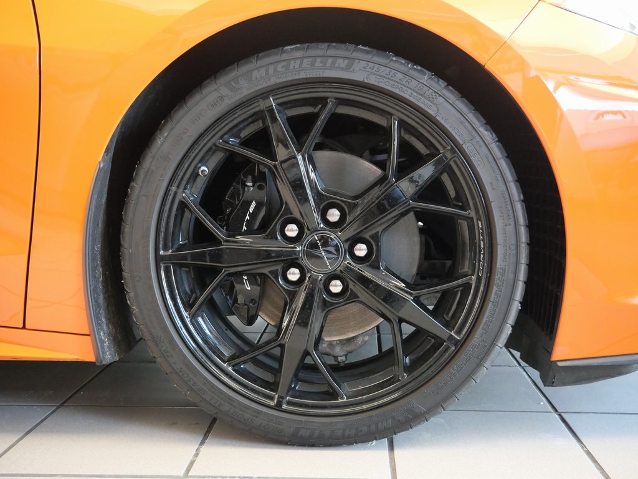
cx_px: 319
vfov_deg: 39.7
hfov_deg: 51.4
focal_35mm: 36
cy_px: 240
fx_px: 664
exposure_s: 1/20
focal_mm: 18
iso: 3200
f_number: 4.5
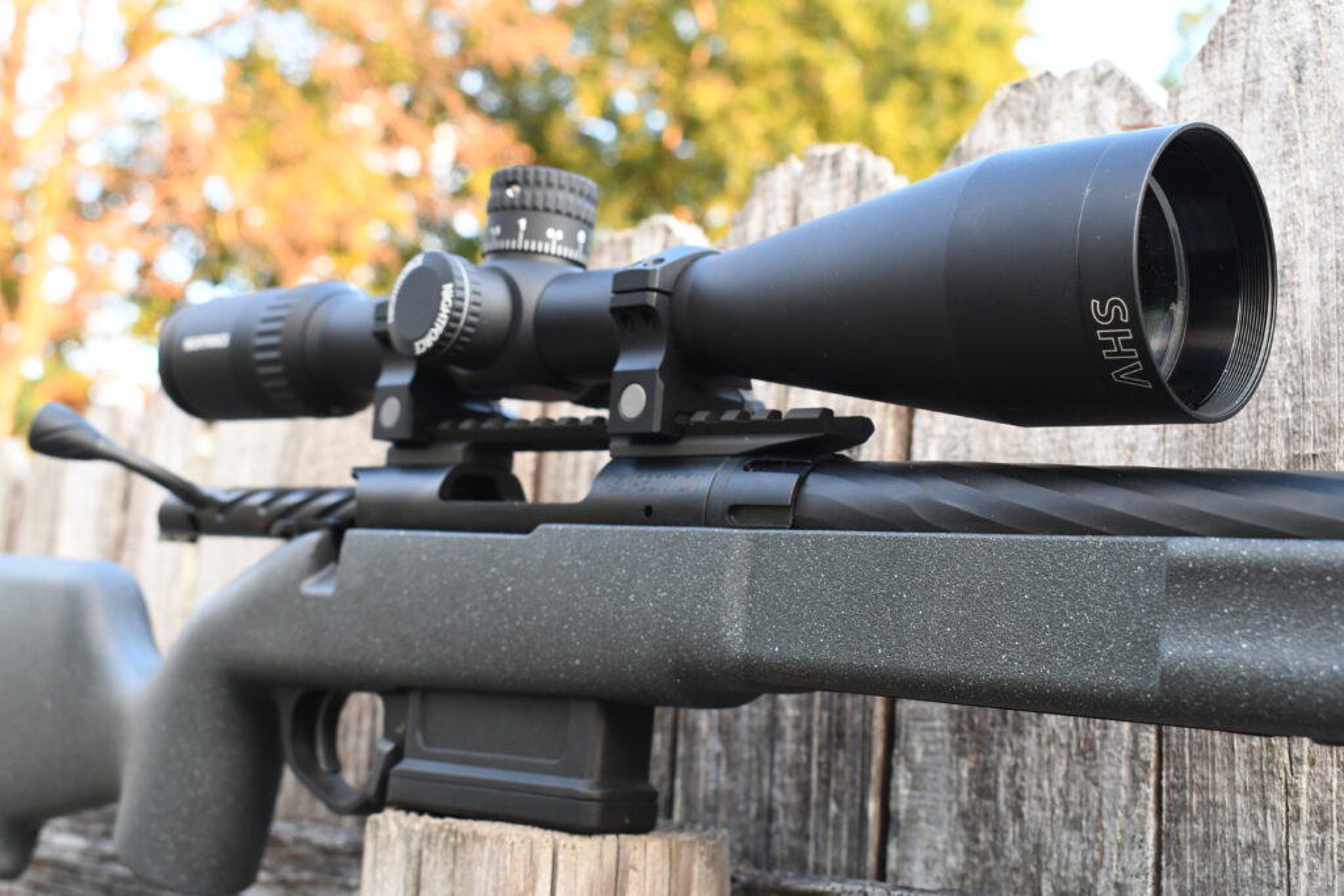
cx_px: 672
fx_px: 1717
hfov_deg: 42.7
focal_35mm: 46
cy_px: 448
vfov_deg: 29.3
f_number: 8
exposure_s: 1/60
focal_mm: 31
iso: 1250
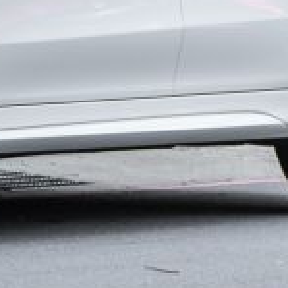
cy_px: -141
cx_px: -265
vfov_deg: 5.3
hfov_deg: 5.2
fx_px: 3106
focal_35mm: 330
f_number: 4.5
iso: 250
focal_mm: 46
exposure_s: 1/200
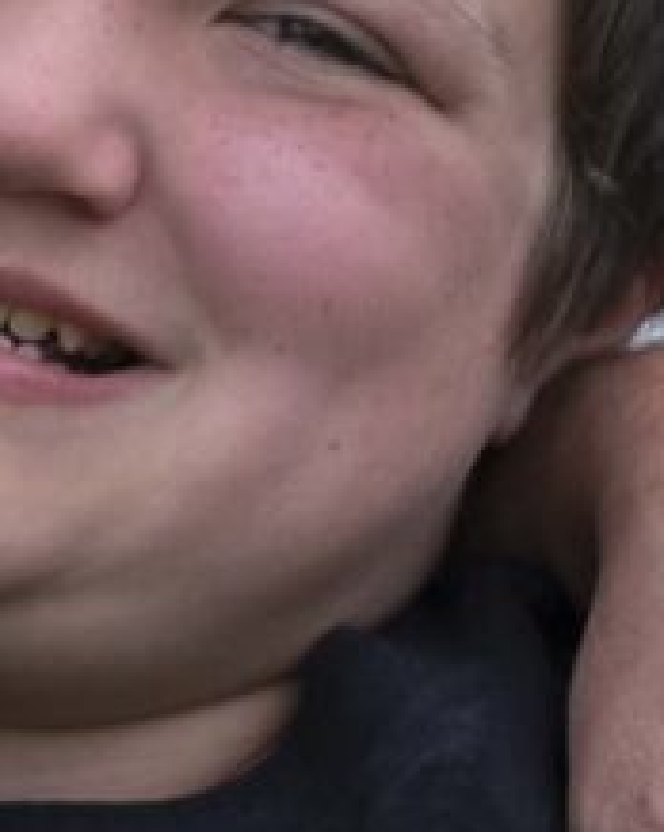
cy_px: -578
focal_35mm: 467
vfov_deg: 4.1
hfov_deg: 3.2
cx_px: -1290
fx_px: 11488
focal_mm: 35
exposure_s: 1/1000
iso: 200
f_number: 2.5
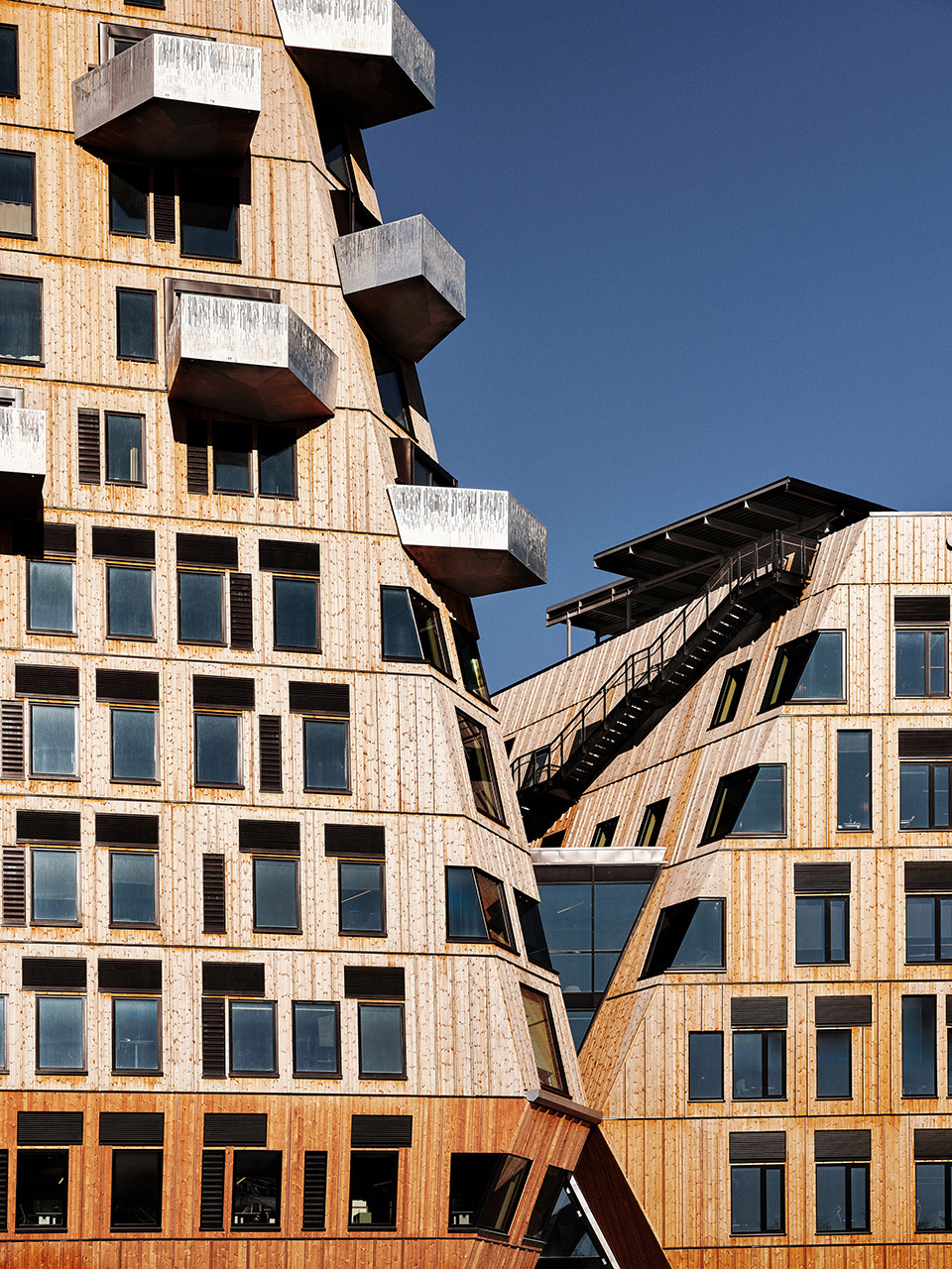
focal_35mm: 63
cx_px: 476
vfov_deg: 30.7
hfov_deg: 23.3
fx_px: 2310
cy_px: 634
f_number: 5.6
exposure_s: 1/3200
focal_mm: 80
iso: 200
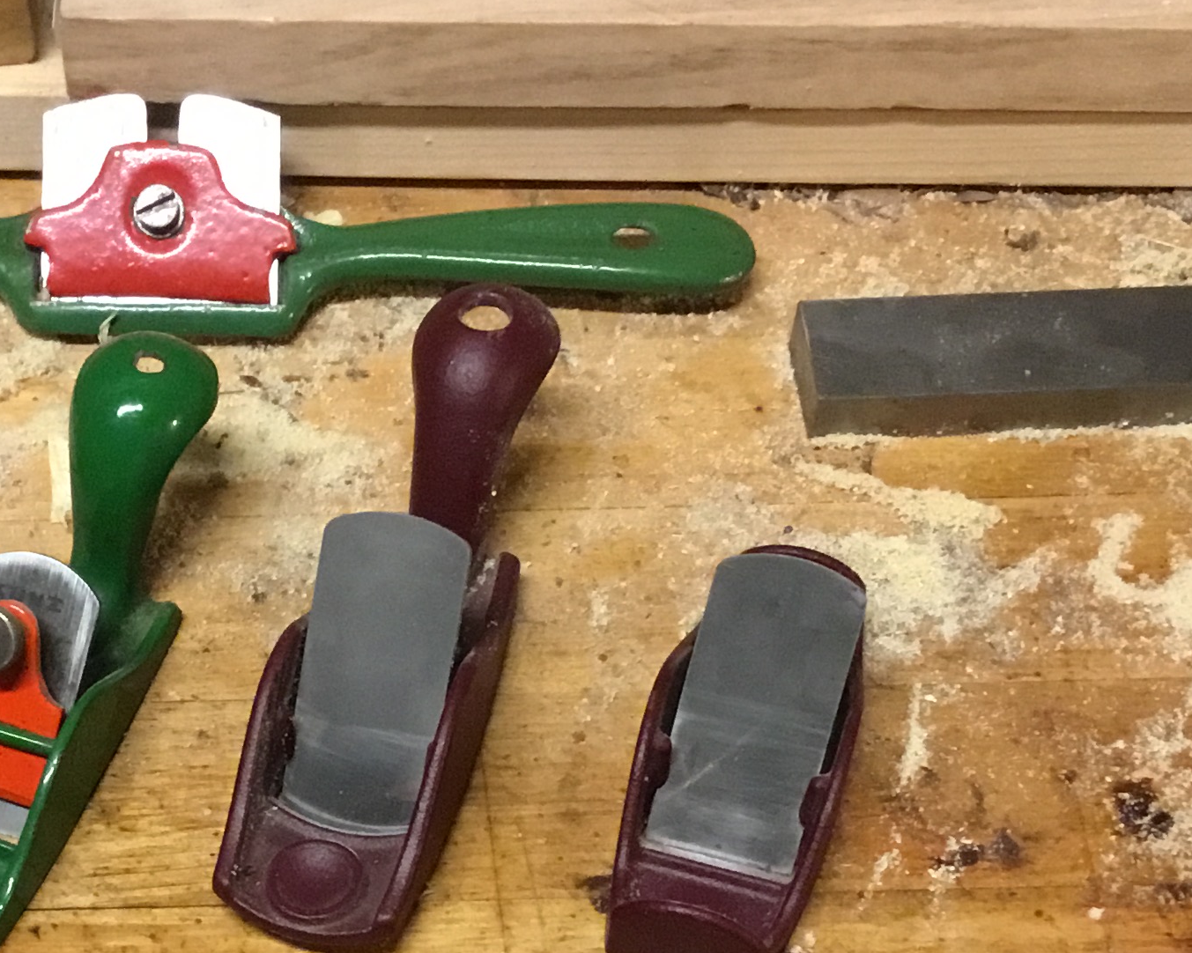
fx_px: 2575
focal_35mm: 73
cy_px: 905
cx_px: 273
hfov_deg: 25.7
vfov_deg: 20.4
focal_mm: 3.3
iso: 200
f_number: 2.4
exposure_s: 1/20
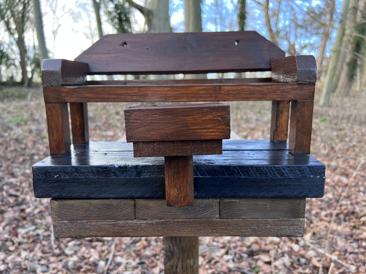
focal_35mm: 26
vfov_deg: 53.1
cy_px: 137
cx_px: 183
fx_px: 275
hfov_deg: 67.3
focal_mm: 5.7
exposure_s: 1/121
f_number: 1.5
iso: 100
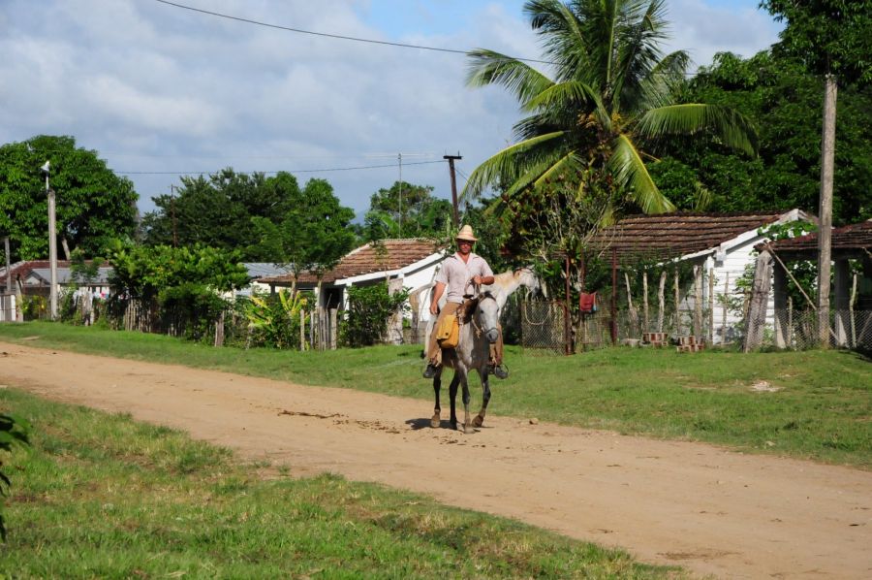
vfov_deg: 11.4
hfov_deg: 17.1
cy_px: 290
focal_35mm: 120
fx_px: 2903
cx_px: 436
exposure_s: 1/8000
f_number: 7.1
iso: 1600
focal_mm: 80
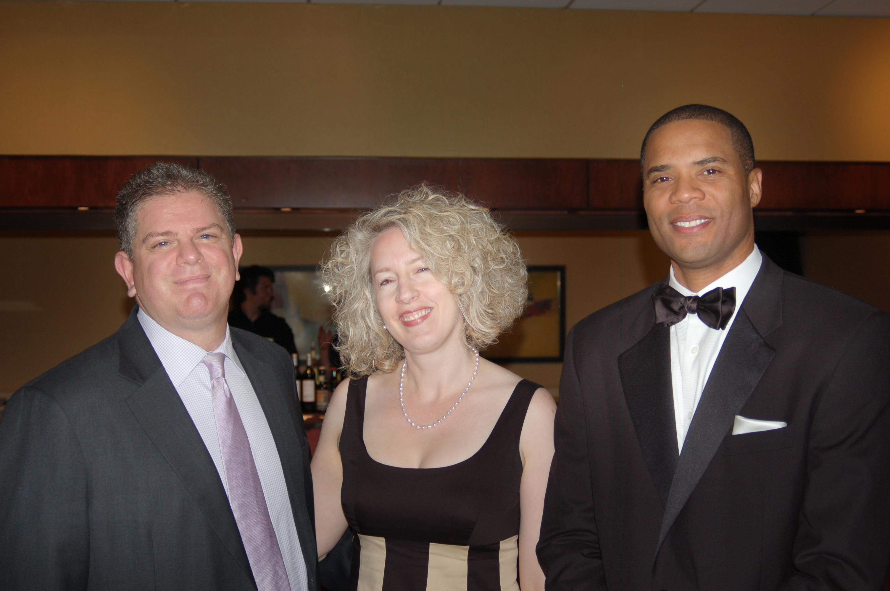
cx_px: 445
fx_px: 1260
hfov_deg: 38.9
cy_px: 296
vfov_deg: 26.4
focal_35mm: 51
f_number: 3.5
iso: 200
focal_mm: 34
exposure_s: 1/60
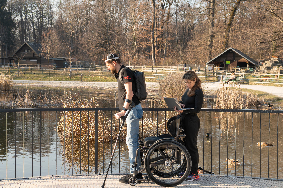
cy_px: 101
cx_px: 138
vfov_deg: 22.2
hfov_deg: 32.9
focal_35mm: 61
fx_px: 479
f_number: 8
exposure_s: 1/160
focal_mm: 56
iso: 200
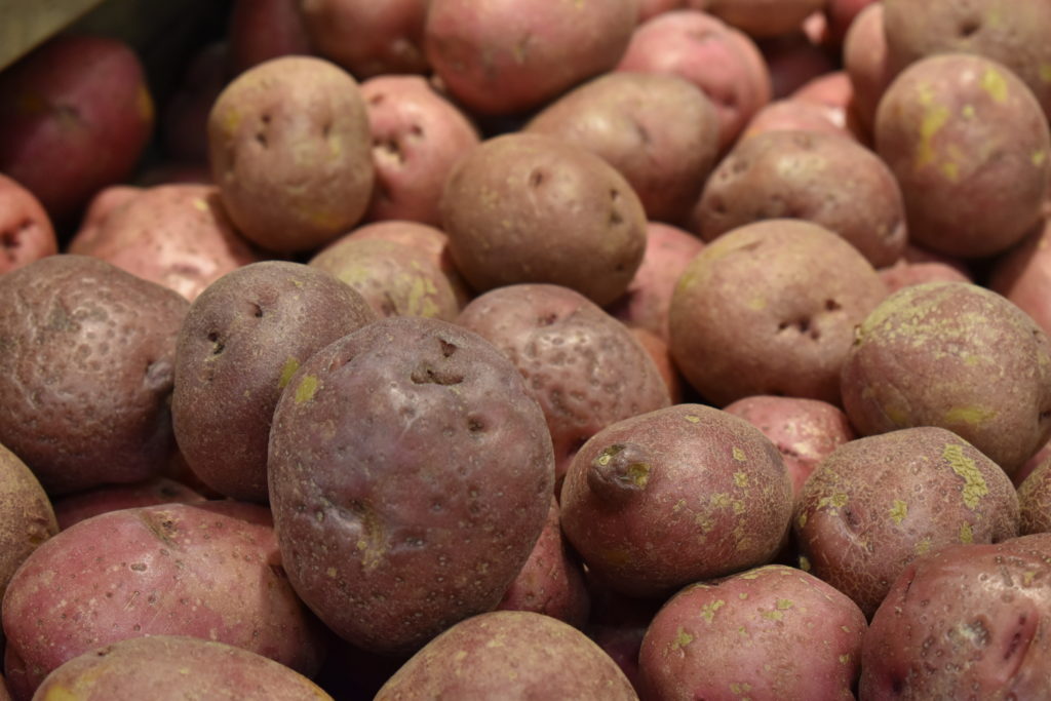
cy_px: 350
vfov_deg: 16.6
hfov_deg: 24.6
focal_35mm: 82
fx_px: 2409
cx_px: 526
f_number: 5.6
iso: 1400
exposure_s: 1/60
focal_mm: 55
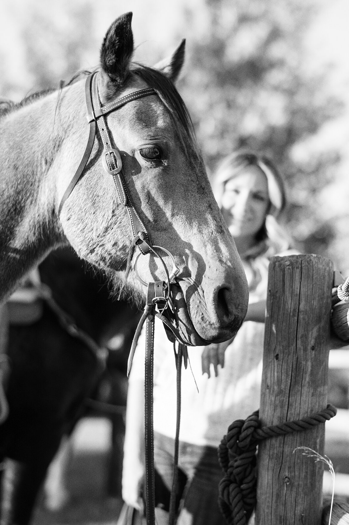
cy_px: 262
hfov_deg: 23.4
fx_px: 844
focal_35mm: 58
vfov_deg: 34.5
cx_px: 174
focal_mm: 58
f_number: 2
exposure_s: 1/1250
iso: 100
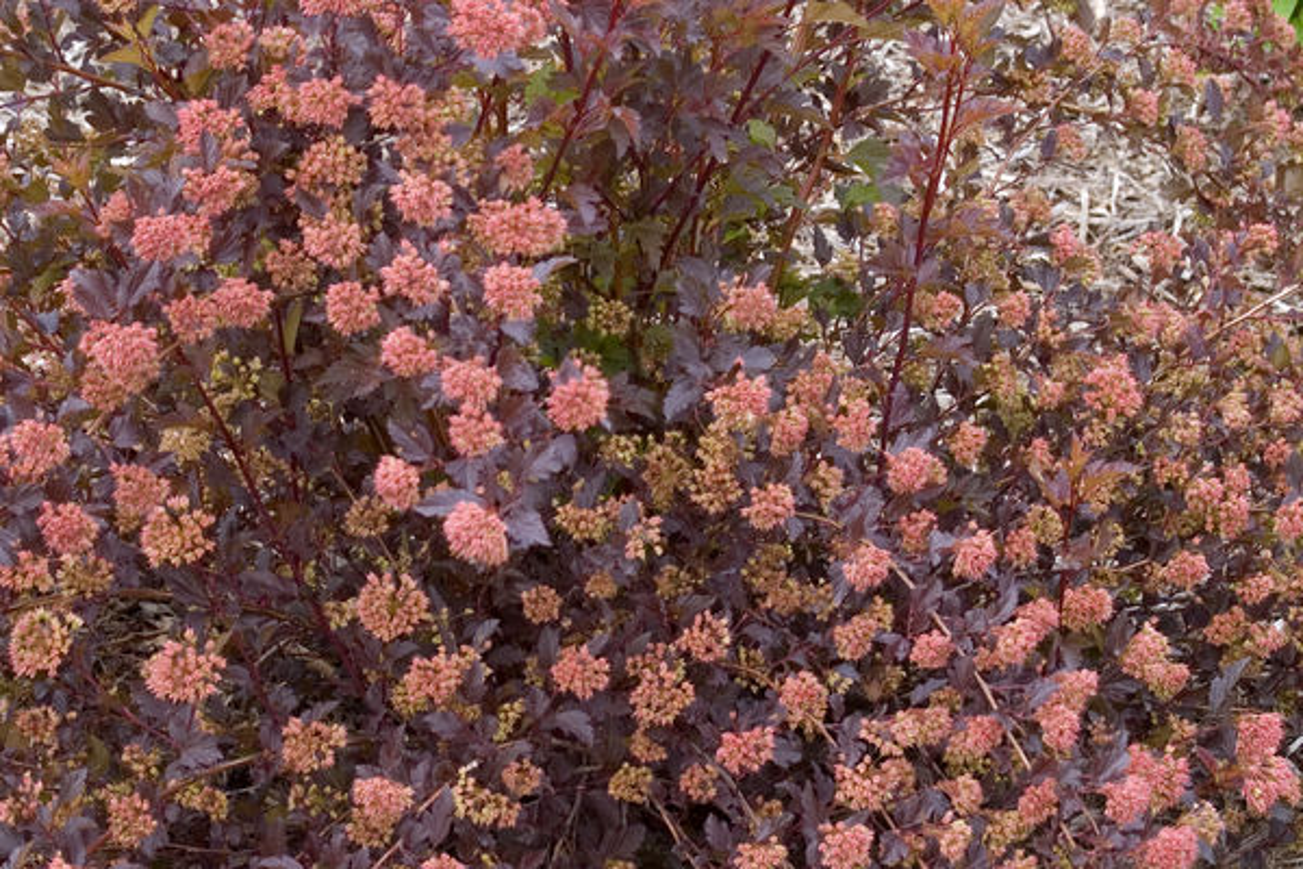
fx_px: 2714
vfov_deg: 18.2
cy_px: 434
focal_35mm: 75
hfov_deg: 27.0
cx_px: 652
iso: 400
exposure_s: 1/160
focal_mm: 50
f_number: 7.1
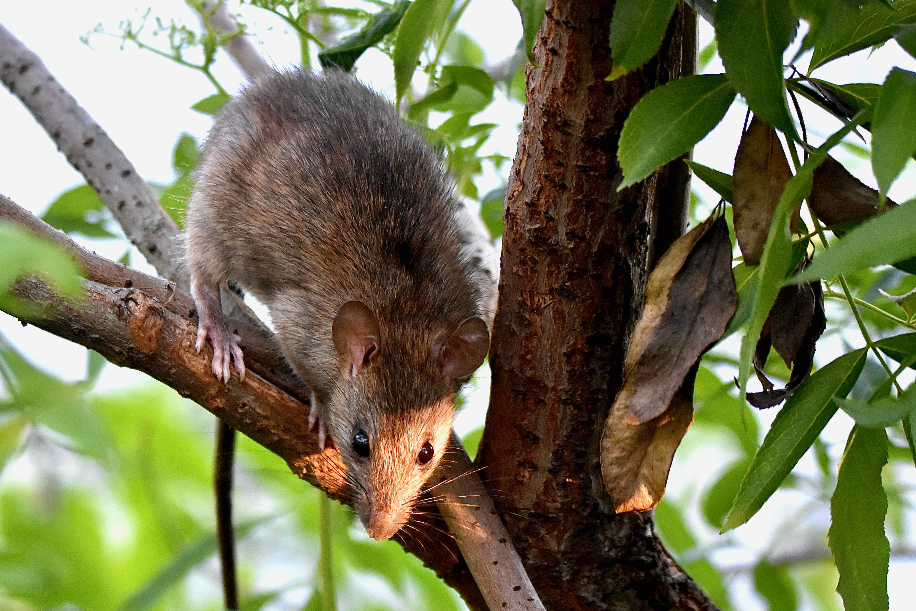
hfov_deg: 9.1
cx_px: 458
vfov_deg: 6.1
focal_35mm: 225
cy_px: 306
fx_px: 5725
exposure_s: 1/400
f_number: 5
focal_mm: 150
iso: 2500
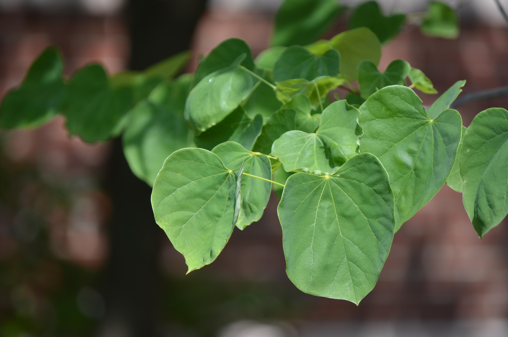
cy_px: 168
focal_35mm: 300
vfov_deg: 4.6
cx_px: 254
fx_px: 4225
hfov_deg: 6.9
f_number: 5.6
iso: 100
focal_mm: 200
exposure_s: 1/200
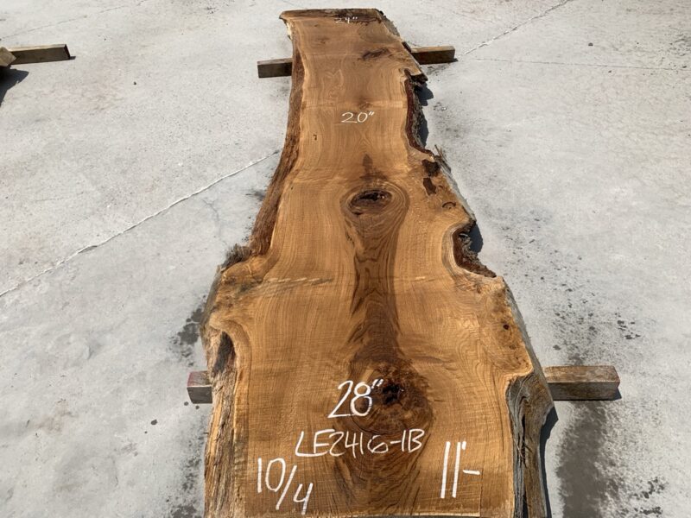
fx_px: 519
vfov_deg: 53.1
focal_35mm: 26
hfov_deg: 67.3
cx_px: 346
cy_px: 259
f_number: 1.8
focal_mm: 4.25
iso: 25
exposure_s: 1/4274
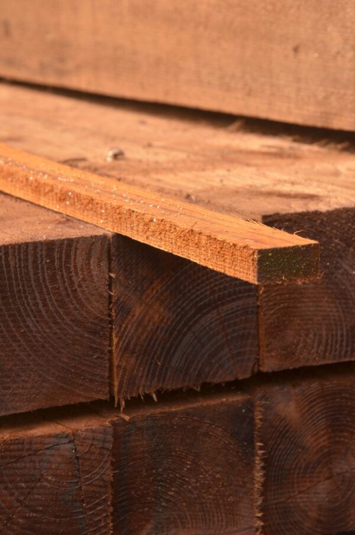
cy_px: 268
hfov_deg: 10.7
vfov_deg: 16.1
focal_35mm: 128
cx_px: 178
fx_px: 1895
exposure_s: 1/8
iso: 100
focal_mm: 85
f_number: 9
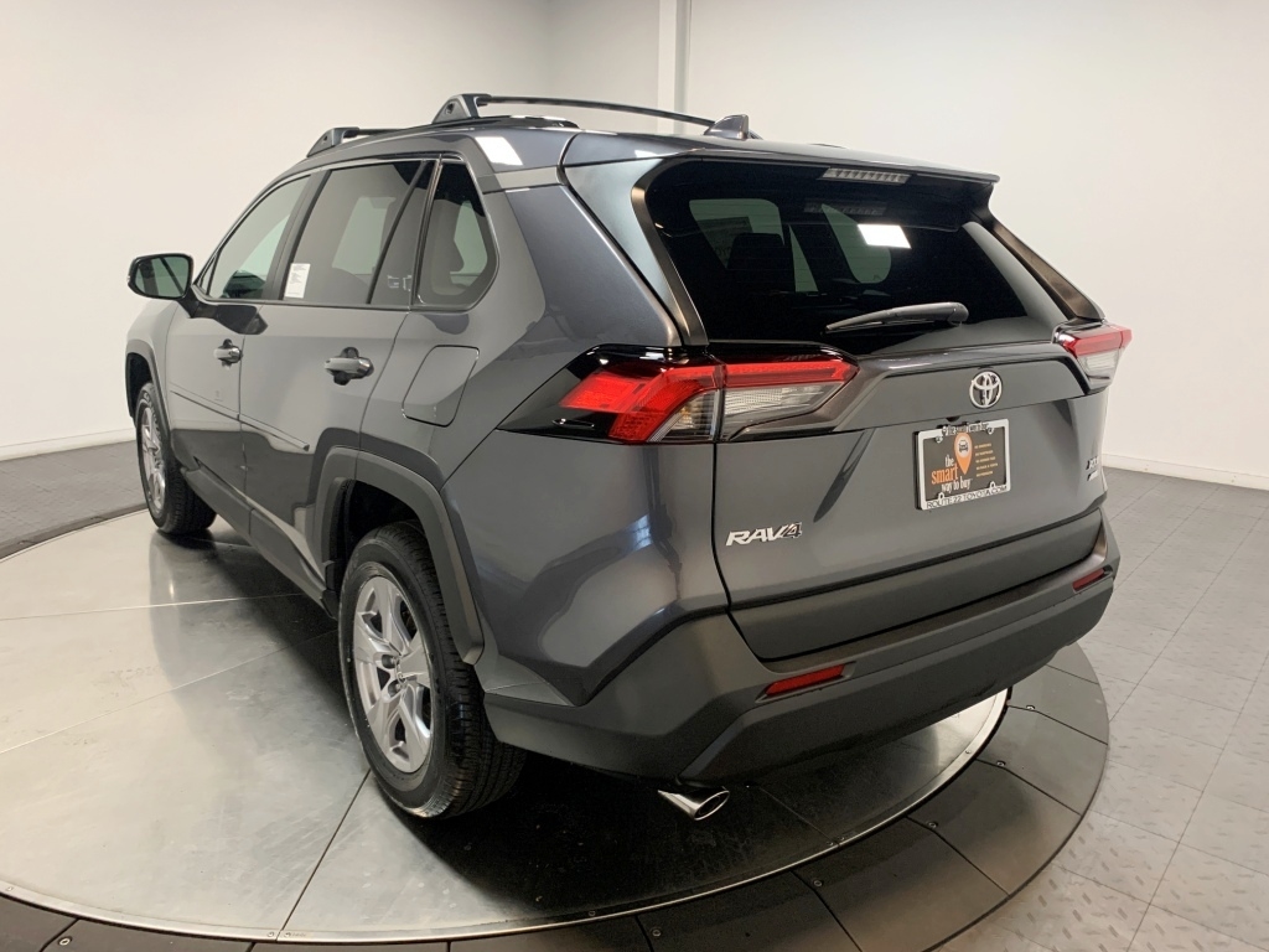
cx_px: 634
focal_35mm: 26
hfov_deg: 67.3
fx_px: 953
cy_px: 476
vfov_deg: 53.1
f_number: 1.8
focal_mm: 4.25
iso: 320
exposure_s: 1/60
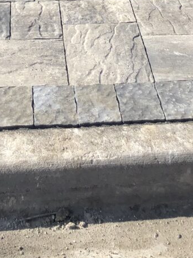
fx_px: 728
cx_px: 128
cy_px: -151
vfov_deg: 17.6
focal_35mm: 98
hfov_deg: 15.1
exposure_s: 1/991
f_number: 1.8
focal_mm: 3.99
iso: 20
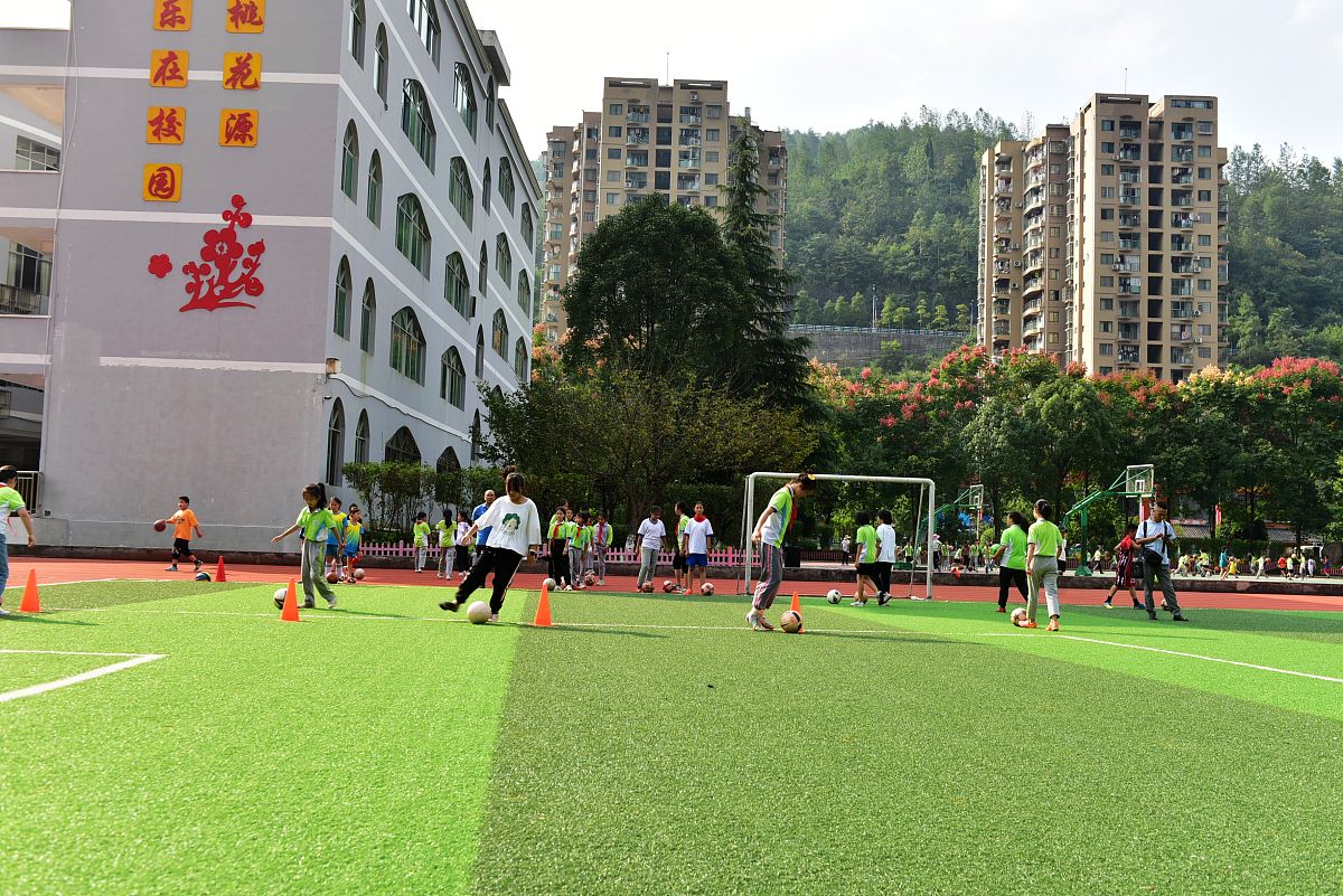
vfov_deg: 37.9
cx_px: 672
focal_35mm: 35
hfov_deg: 54.4
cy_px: 448
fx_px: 1306
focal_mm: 35
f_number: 8
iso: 64
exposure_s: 1/80
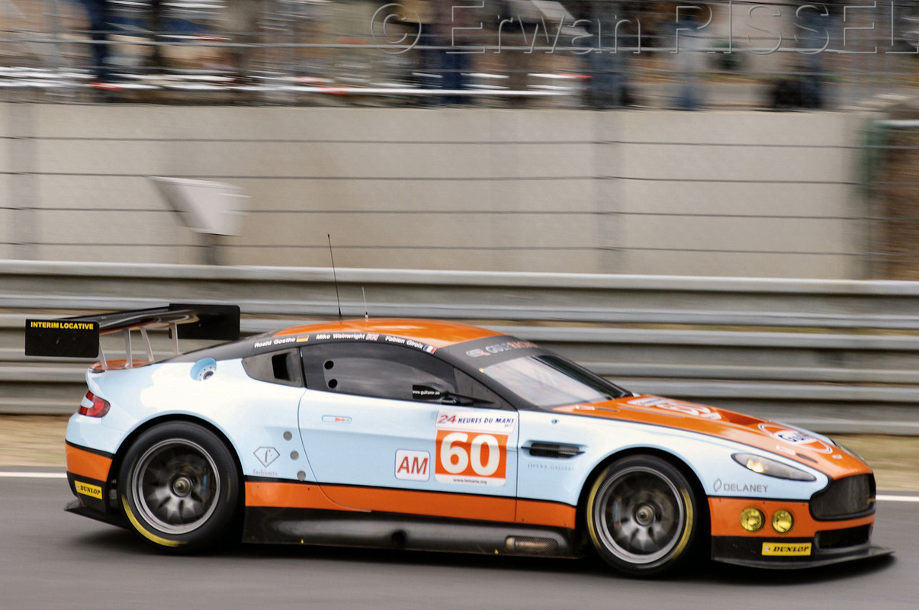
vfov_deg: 4.8
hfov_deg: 7.2
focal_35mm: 285
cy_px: 305
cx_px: 460
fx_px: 7266
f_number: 8
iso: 200
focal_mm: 190
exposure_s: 1/250
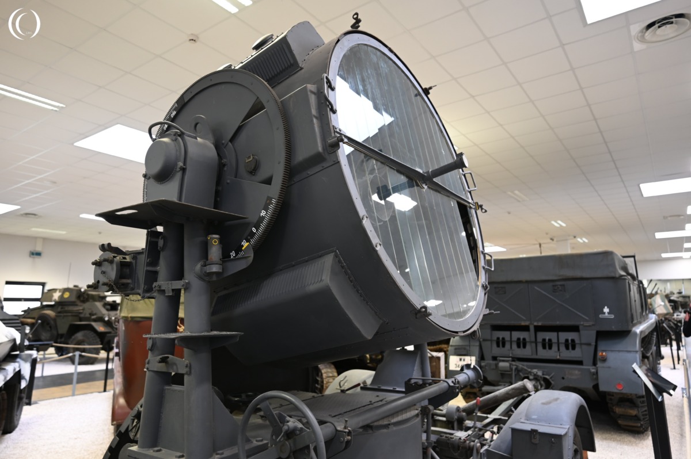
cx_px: 346
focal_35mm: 24
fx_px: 451
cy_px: 230
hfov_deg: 74.9
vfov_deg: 54.0
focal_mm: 23.5
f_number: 2.8
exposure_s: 1/25
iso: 450
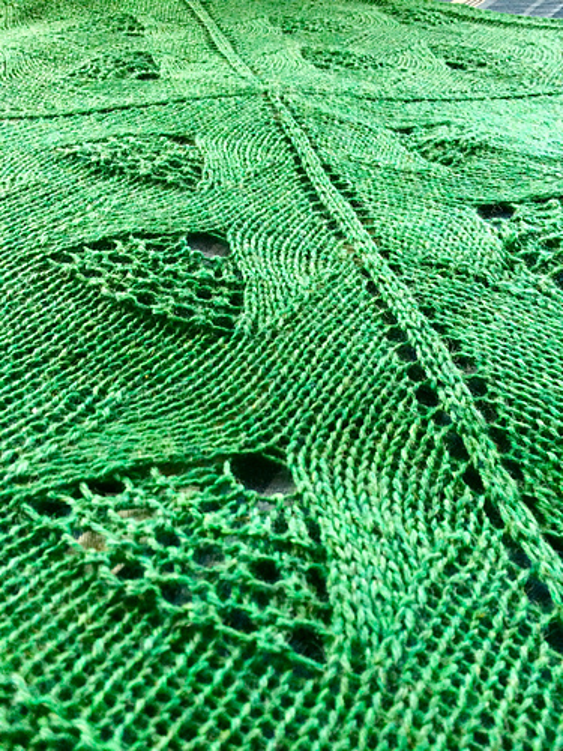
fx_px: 629
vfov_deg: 61.7
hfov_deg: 48.2
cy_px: 376
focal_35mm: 29
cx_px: 282
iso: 160
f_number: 2.2
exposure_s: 1/30
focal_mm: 4.15
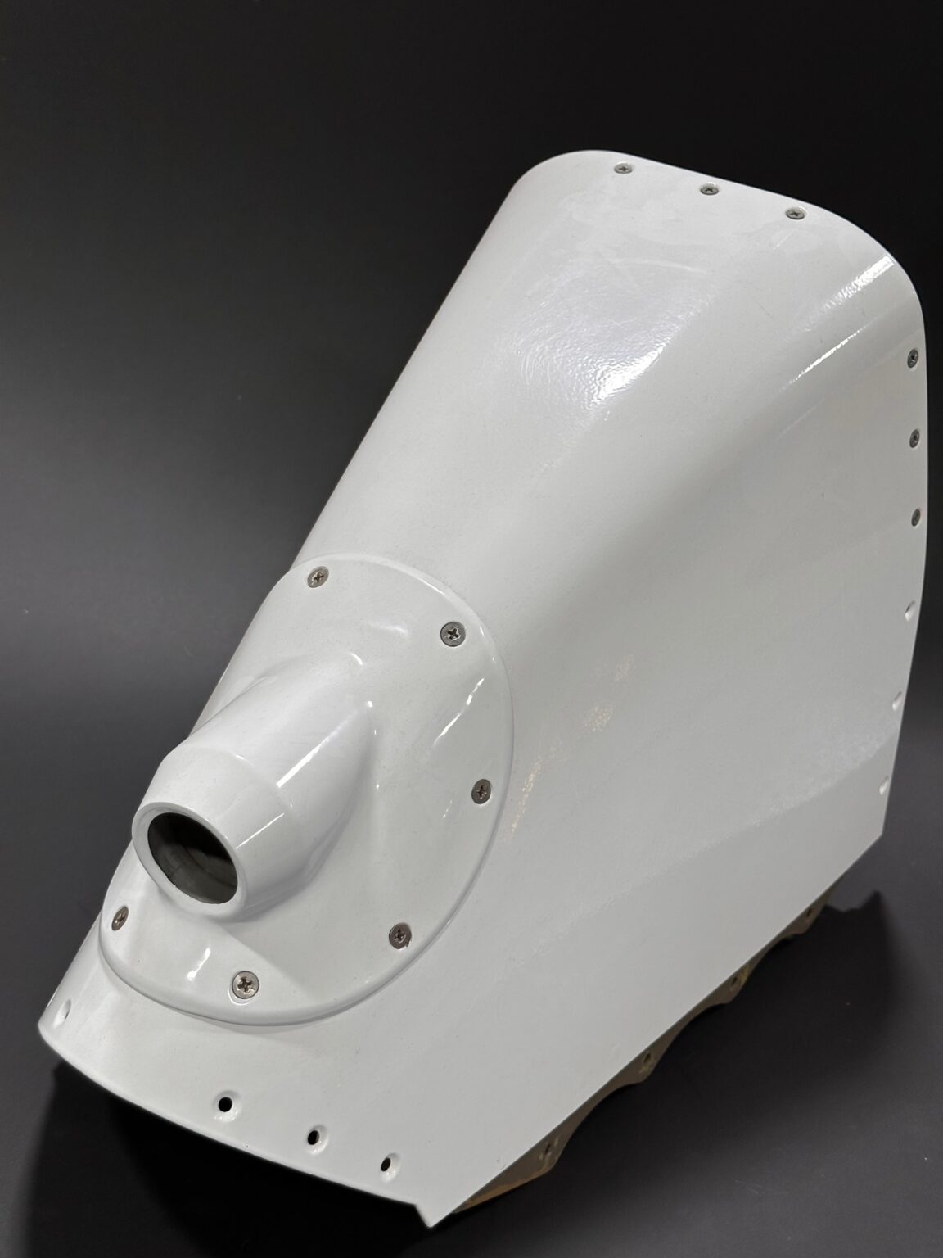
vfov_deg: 39.7
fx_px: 1743
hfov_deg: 30.3
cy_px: 629
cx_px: 472
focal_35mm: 48
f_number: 1.78
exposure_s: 1/133
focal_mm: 6.86
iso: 50
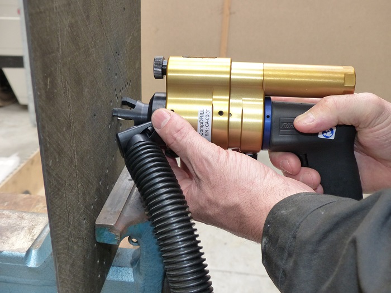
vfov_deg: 36.8
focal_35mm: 39
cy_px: 146
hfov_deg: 47.9
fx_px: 441
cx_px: 196
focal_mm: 7
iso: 320
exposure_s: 1/60
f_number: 2.8
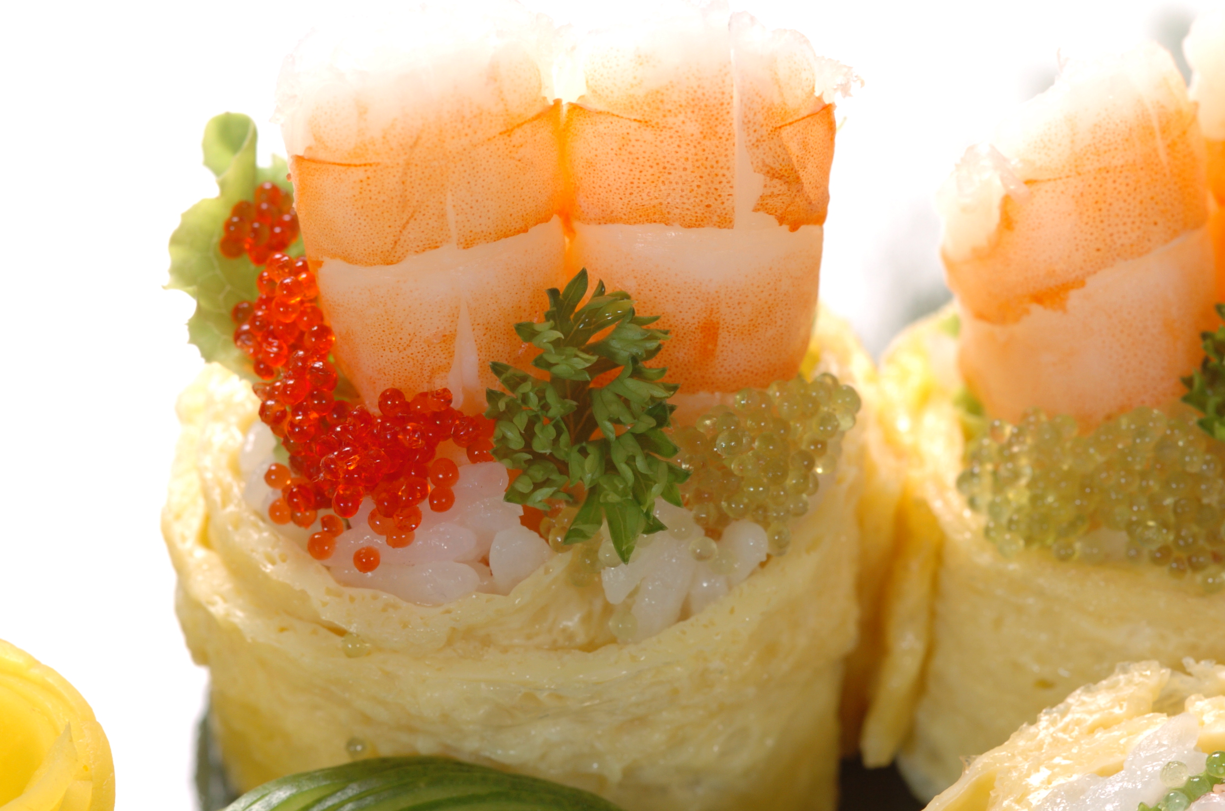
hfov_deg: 13.1
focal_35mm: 158
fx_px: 5348
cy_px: 406
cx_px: 612
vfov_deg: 8.7
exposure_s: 4
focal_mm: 105
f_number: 13
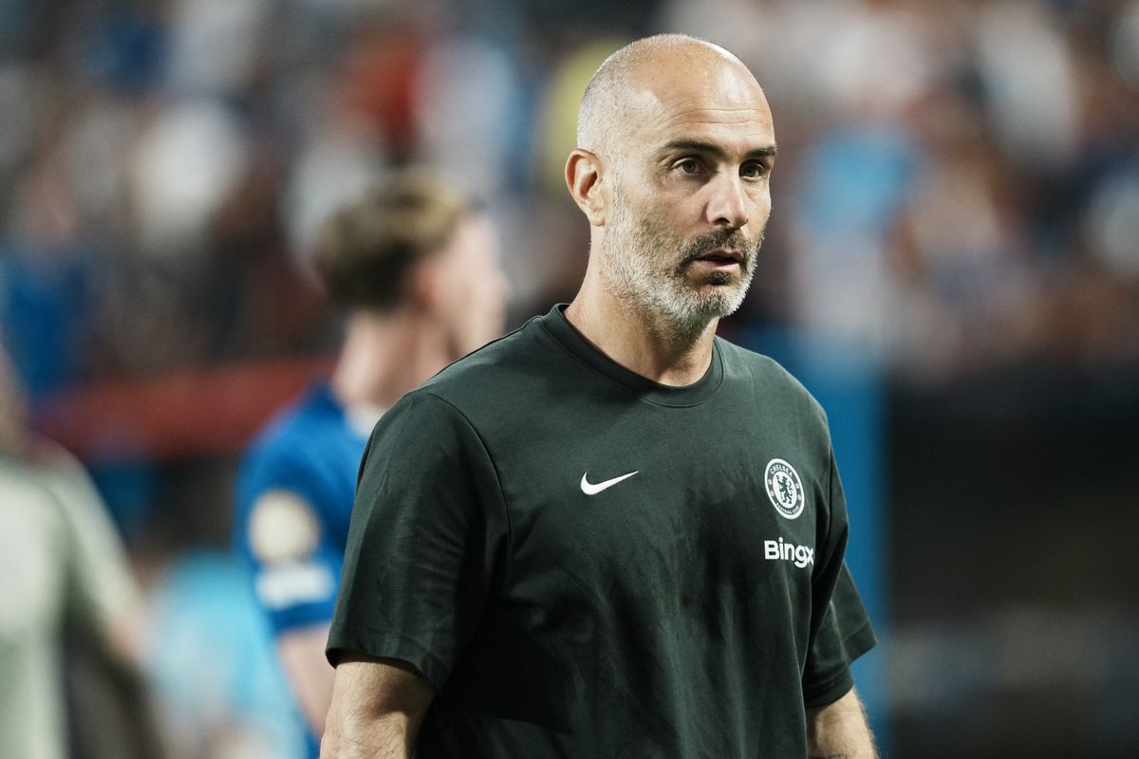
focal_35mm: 400
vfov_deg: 3.4
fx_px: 12655
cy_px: 380
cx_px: 570
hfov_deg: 5.2
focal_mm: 400
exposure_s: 1/1250
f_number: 2.8
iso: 2000
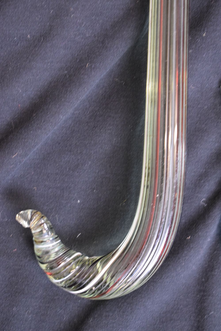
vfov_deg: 24.6
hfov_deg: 16.6
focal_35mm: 82
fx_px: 760
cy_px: 166
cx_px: 110
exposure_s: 1/25
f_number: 5.6
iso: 3200
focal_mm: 55
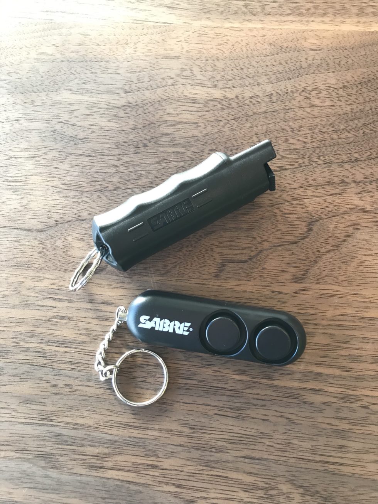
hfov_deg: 49.7
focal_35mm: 28
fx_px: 408
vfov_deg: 63.4
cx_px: 189
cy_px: 252
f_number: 1.8
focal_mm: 3.99
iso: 40
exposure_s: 1/17
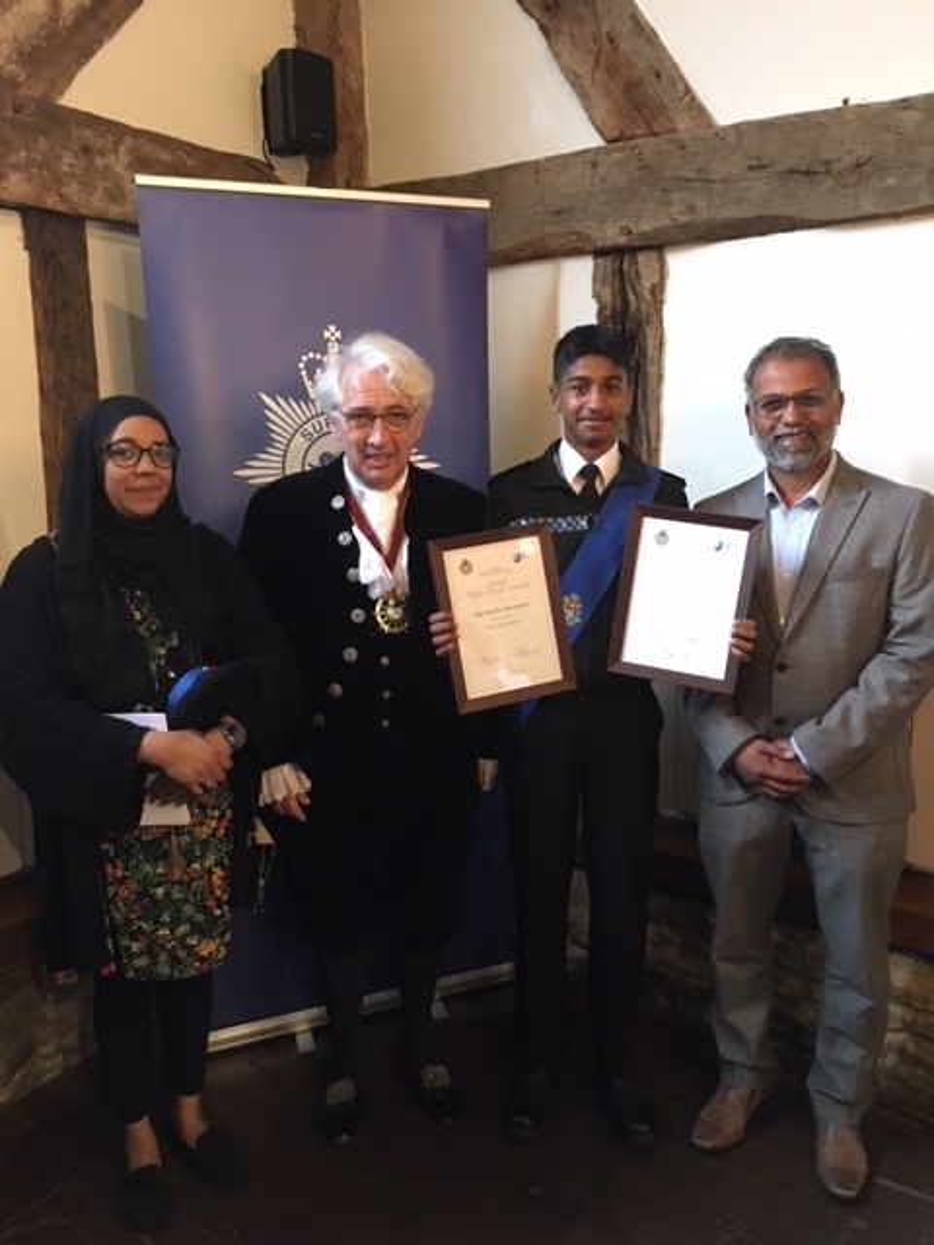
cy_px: 622
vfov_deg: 61.7
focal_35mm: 29
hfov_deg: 48.2
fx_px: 1043
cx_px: 467
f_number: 2.2
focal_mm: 4.15
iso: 250
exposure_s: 1/17
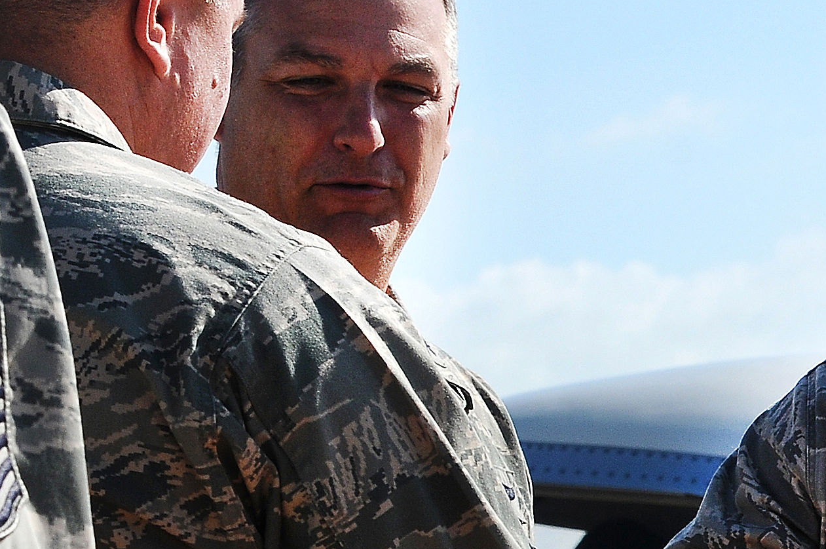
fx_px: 8183
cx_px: 1016
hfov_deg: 5.7
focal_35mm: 357
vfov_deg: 3.8
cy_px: 551
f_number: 10
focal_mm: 70
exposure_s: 1/500
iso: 200
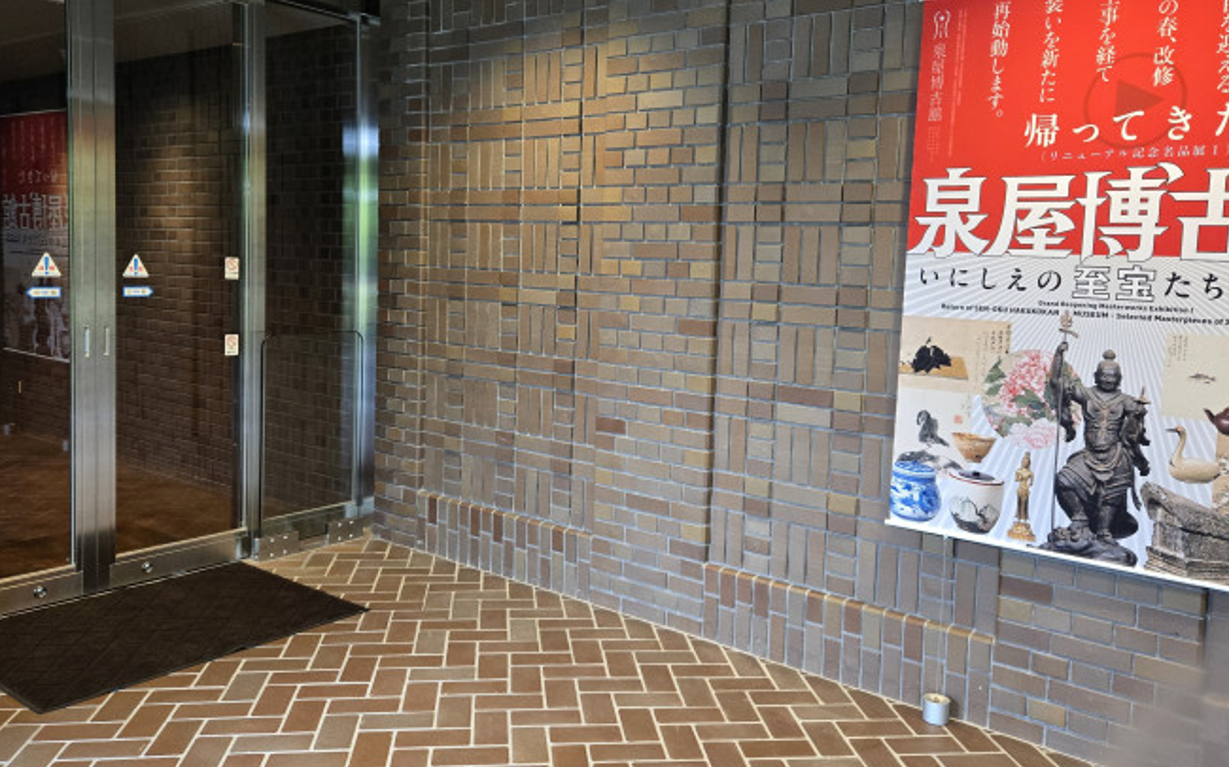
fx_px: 1005
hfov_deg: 62.9
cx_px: 641
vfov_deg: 41.7
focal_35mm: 30
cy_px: 325
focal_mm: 5.4
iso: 250
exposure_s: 1/100
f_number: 1.8
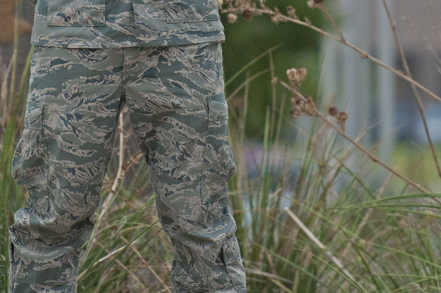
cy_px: -24
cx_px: -44
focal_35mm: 699
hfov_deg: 3.0
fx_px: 8552
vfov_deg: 2.0
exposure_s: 1/6400
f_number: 2.8
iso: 1600
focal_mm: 200
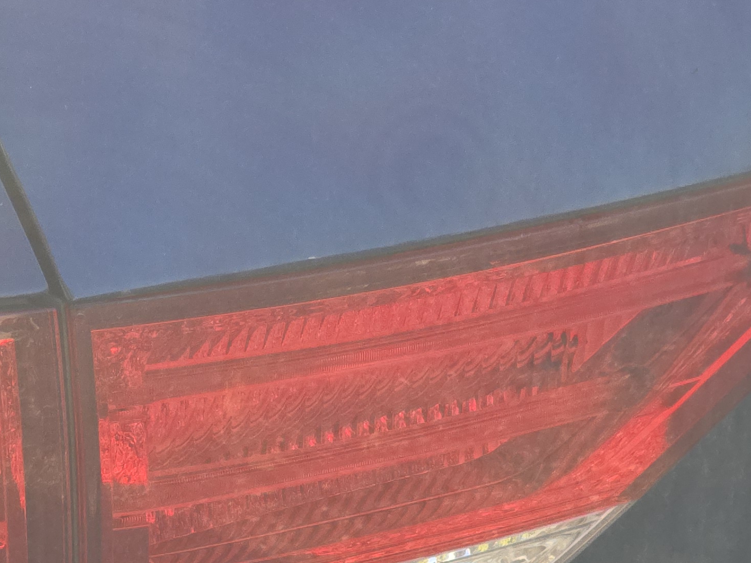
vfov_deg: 7.8
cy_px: 518
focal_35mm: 189
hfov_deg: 10.4
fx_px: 4100
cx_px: -59
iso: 50
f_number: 2.4
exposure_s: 1/259
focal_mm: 7.9
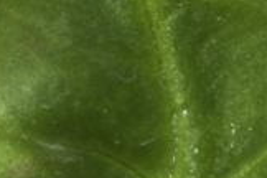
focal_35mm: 996
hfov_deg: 2.1
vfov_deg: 1.4
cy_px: -162
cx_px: 508
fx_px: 7388
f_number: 40
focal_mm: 105
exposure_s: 1.6
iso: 125
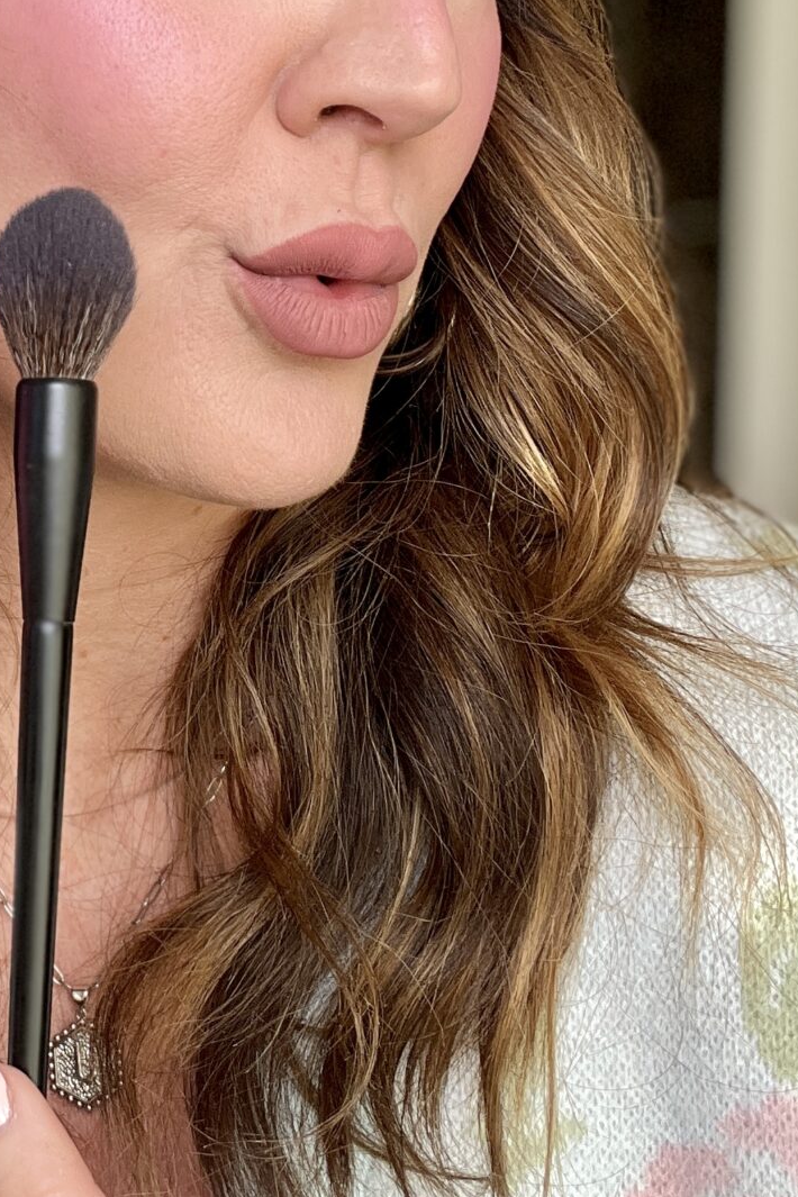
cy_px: 301
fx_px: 1995
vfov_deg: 32.8
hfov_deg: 21.7
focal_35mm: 60
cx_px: -13
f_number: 2.2
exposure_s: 1/121
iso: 40
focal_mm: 2.71
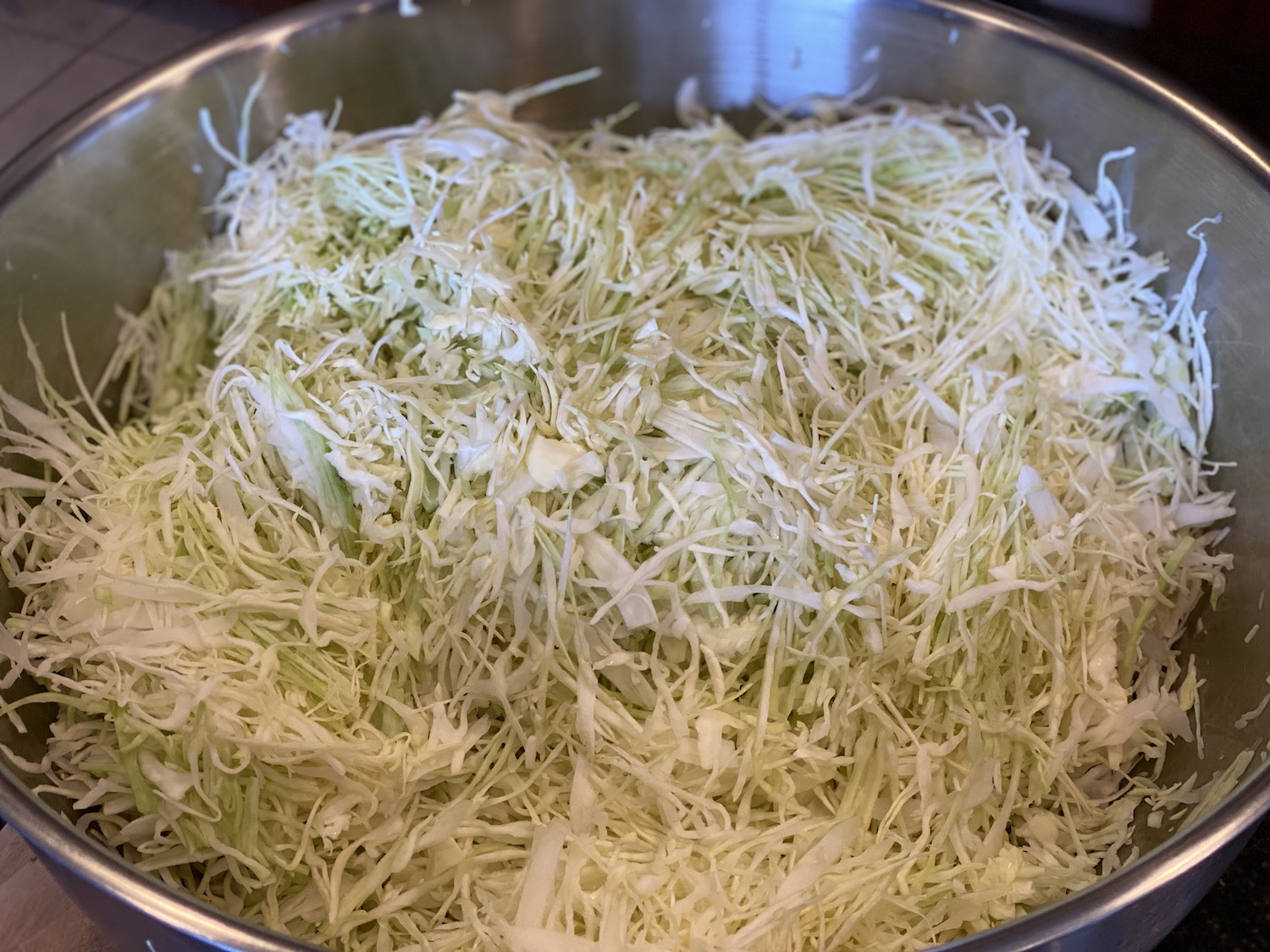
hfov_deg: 36.8
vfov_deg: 28.0
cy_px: 476
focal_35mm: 52
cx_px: 635
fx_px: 1908
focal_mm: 6
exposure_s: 1/120
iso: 125
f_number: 2
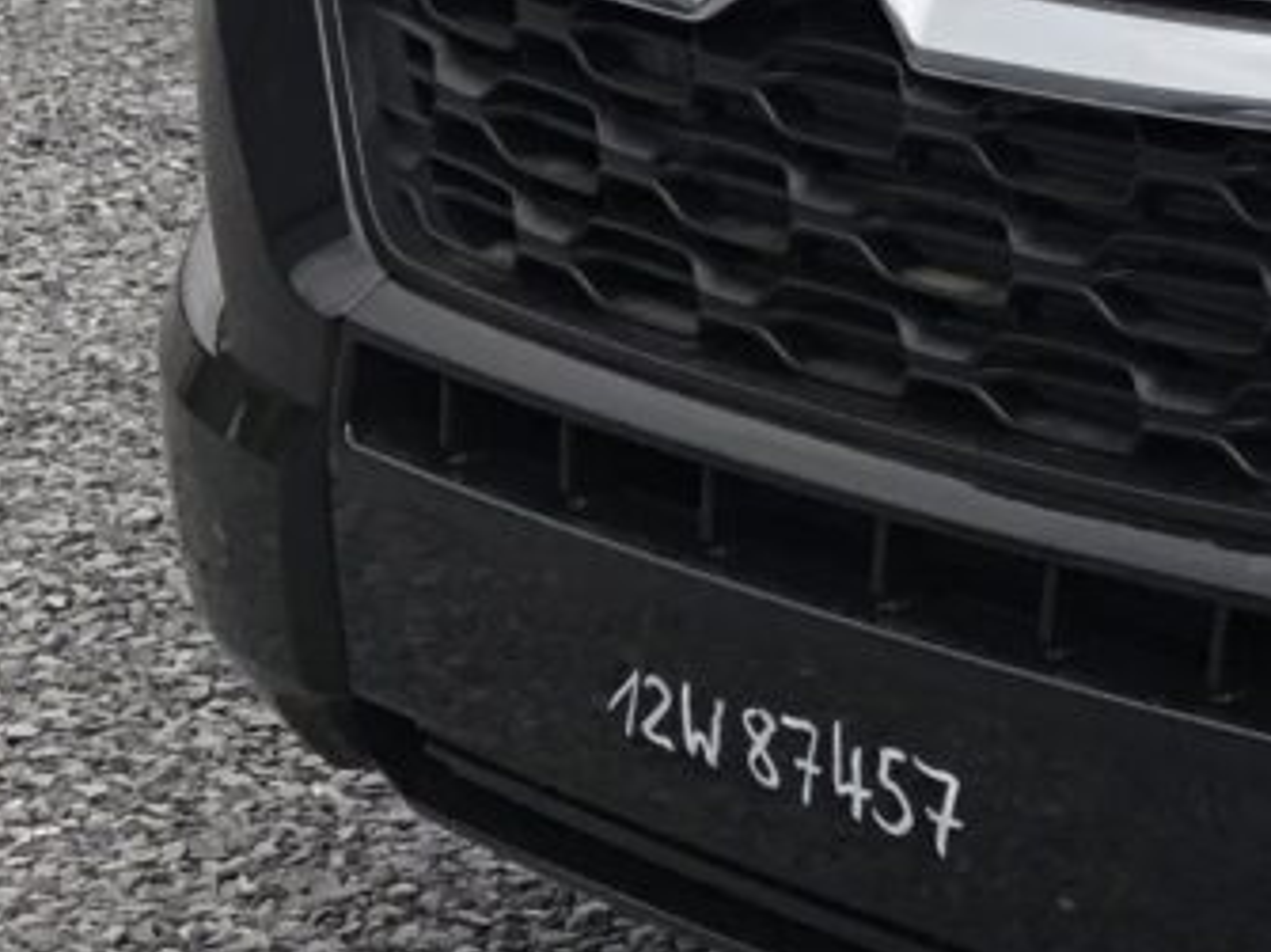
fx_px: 4808
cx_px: 2804
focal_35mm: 131
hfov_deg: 12.6
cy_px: -539
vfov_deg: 10.8
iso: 20
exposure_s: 1/256
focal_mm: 4
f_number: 1.8
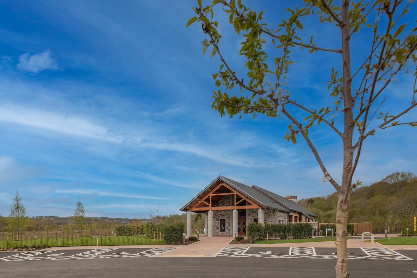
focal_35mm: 24
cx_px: 208
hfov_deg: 73.7
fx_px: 278
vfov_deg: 53.1
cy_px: 139
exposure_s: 1/160
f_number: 11
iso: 200
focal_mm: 24
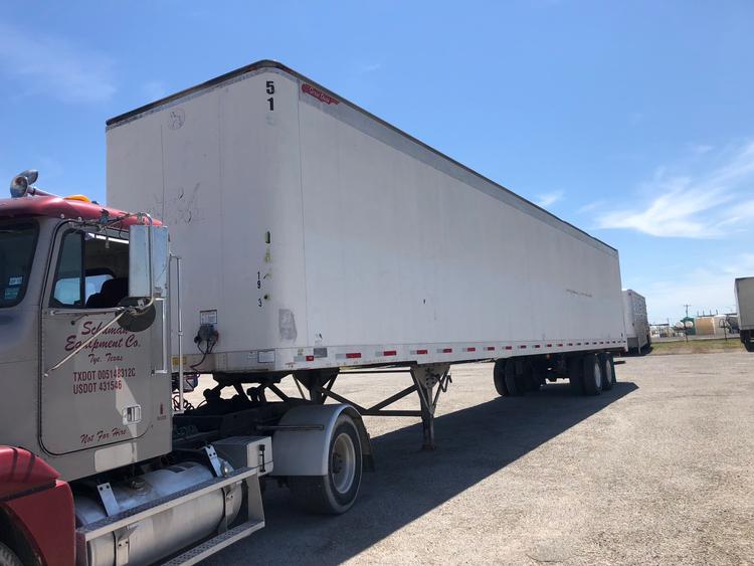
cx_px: 377
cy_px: 283
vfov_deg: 49.8
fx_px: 610
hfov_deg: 63.4
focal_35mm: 28
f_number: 1.8
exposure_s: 1/2703
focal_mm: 3.99
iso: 25
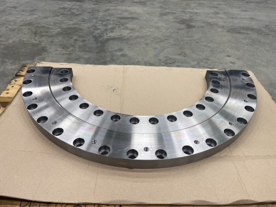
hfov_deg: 67.3
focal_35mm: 26
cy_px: 104
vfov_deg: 53.1
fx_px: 207
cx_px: 138
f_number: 1.6
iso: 40
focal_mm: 5.1
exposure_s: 1/120
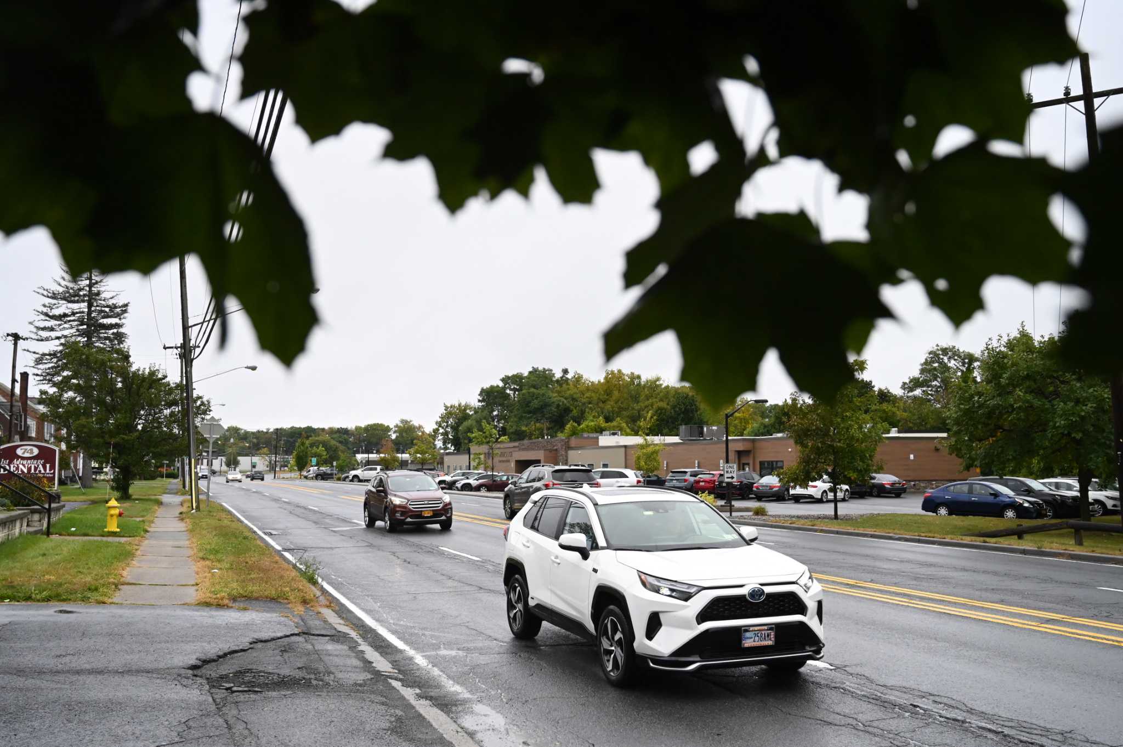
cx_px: 562
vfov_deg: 39.9
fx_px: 1029
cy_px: 374
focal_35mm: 33
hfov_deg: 57.3
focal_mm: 33
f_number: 4.5
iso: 5000
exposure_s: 1/8000
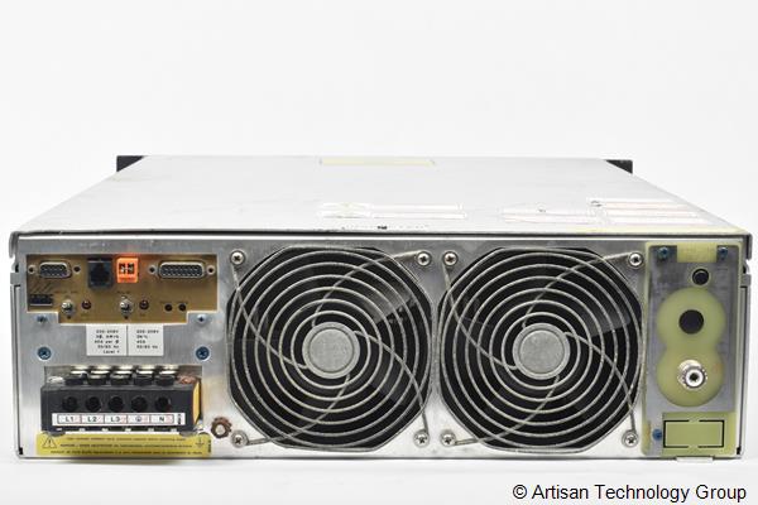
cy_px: 252
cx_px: 379
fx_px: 1326
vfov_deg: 21.6
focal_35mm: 63
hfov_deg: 31.9
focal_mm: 42
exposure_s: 1/200
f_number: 16
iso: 200
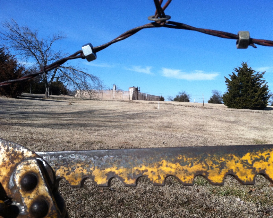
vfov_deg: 40.1
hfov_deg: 49.1
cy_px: 109
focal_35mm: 37
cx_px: 146
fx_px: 299
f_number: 2.8
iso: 80
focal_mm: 3.85
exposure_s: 1/1579
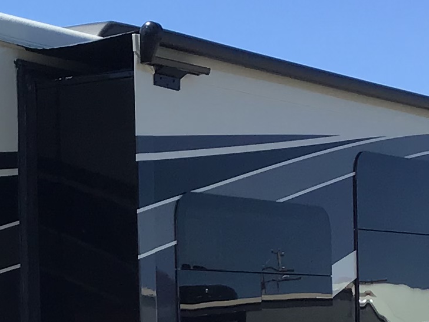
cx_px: -57
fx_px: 1723
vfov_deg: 10.2
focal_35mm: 139
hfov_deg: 13.9
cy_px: 514
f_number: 2.4
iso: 25
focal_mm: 3.3
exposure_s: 1/791
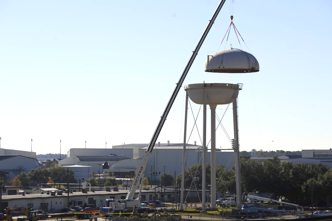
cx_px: 166
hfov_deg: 19.5
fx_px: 968
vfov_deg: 13.0
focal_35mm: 105
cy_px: 110
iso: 200
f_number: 5.6
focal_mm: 105
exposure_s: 1/2500
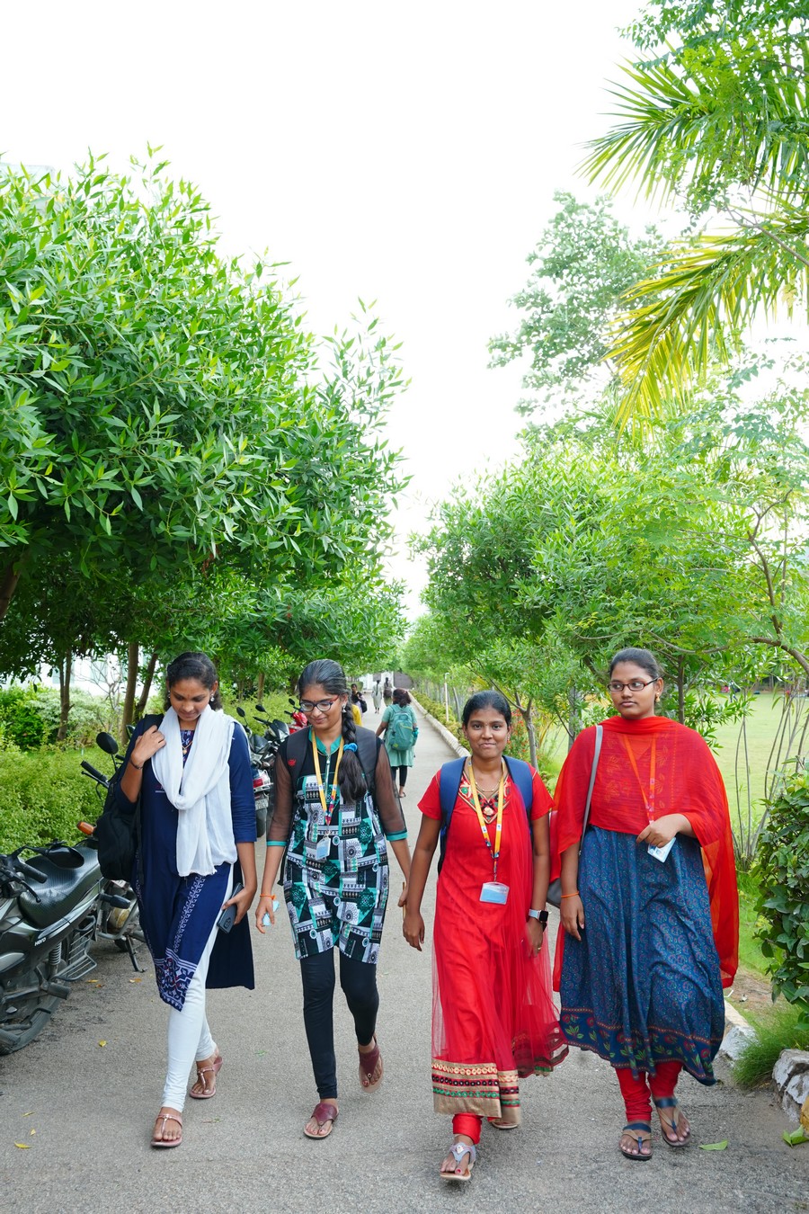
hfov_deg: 39.9
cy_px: 607
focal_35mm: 33
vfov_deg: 57.1
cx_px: 404
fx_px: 1116
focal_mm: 33.1
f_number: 8
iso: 1250
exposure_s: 1/125
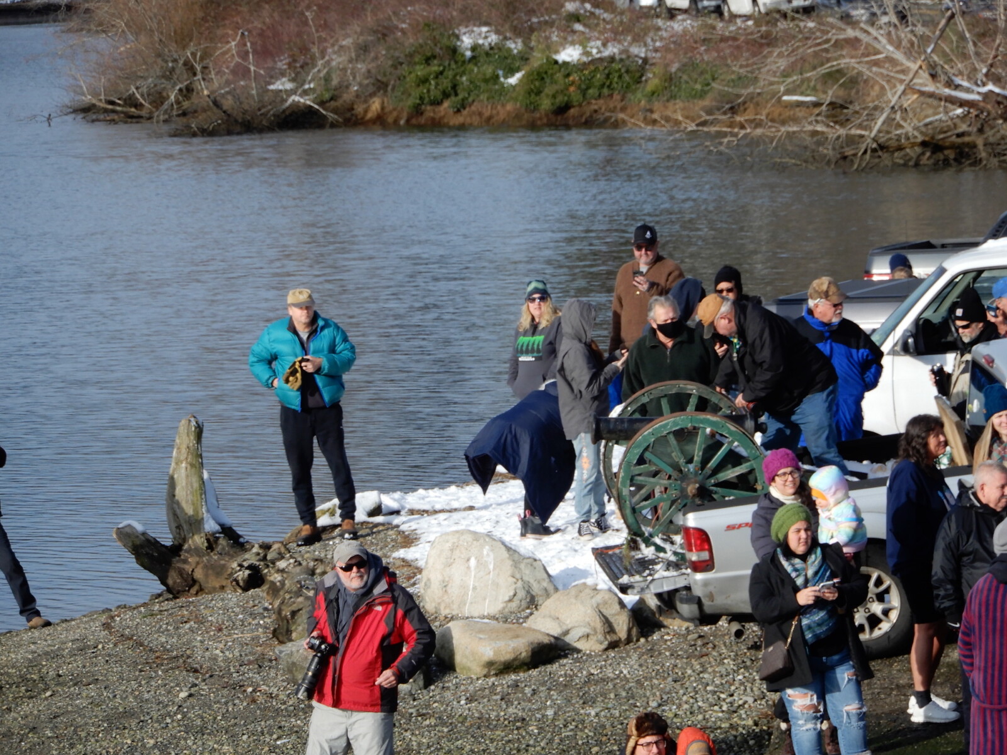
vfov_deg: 5.9
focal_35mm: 250
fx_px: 7273
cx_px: 504
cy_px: 378
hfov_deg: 7.9
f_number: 5.6
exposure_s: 1/400
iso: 80
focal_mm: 44.6
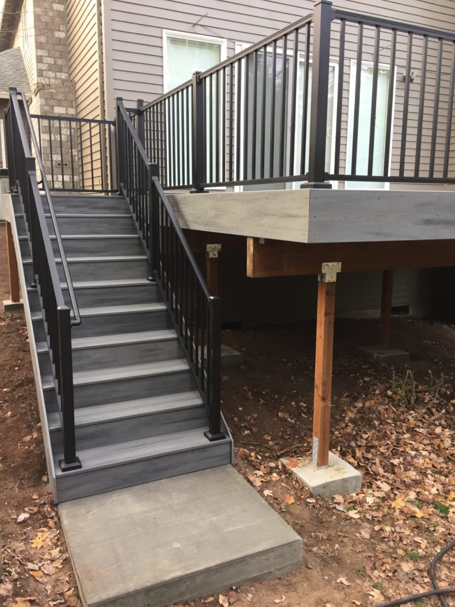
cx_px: 228
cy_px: 304
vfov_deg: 61.7
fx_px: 508
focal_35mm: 29
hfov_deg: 48.2
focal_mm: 4.15
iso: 32
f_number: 2.2
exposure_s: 1/40
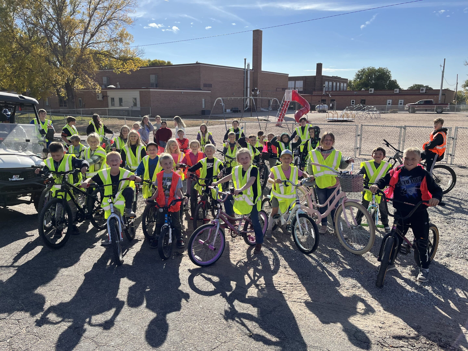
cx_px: 234
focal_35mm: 26
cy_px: 176
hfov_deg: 67.3
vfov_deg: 53.1
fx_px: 352
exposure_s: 1/2463
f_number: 1.6
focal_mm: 5.1
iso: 50
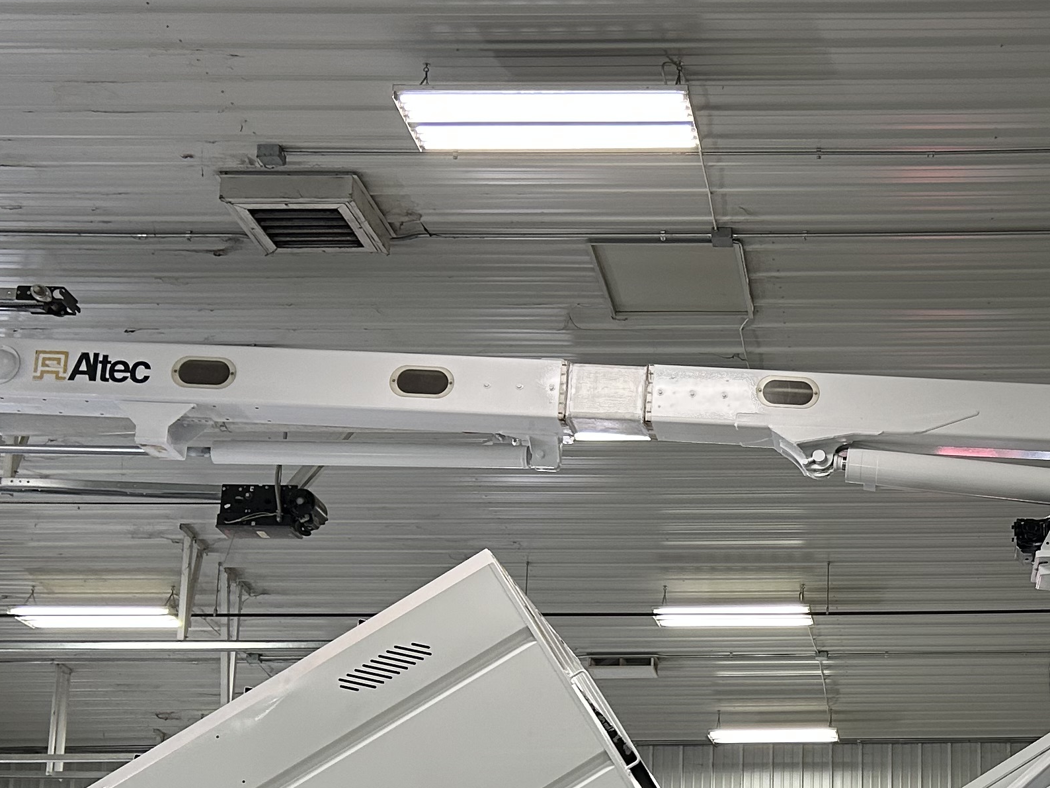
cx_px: 944
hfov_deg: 28.3
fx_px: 2002
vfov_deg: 21.9
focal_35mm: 66
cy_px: 673
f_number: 1.5
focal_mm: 5.7
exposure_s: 1/118
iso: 125
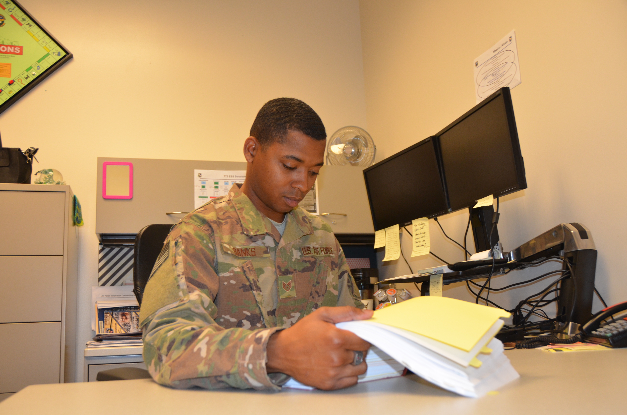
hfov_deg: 57.3
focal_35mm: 33
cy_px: 208
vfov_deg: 39.8
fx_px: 574
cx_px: 314
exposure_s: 1/60
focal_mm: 22
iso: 800
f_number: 3.8
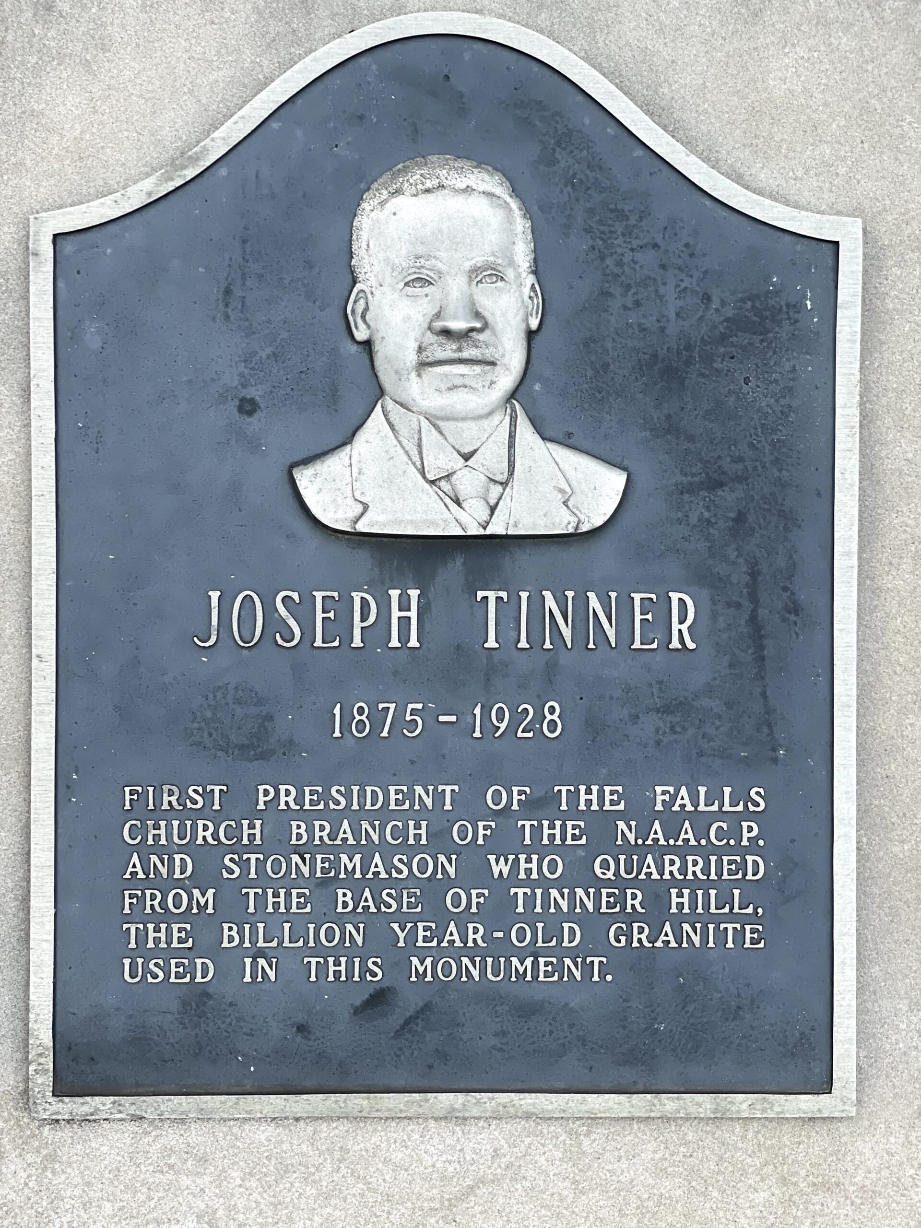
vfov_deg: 36.8
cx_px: 460
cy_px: 614
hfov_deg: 28.0
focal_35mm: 52
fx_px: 1845
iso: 25
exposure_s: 1/657
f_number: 2
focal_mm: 6
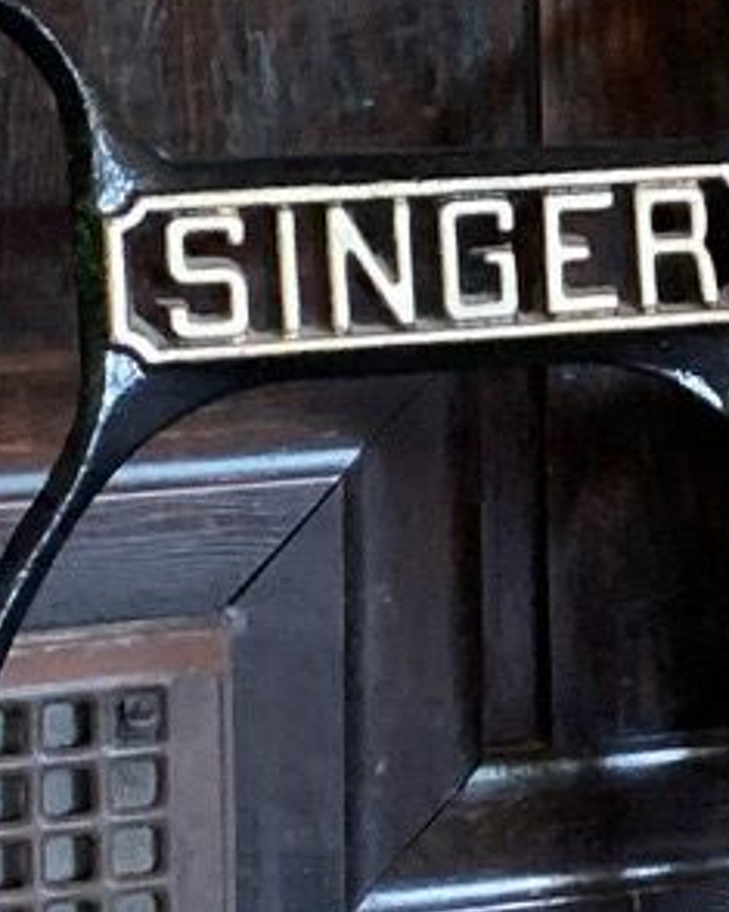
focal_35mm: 174
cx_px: 813
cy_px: 6
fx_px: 4695
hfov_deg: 8.8
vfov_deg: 11.0
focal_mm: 4.25
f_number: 1.8
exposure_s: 1/40
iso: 400
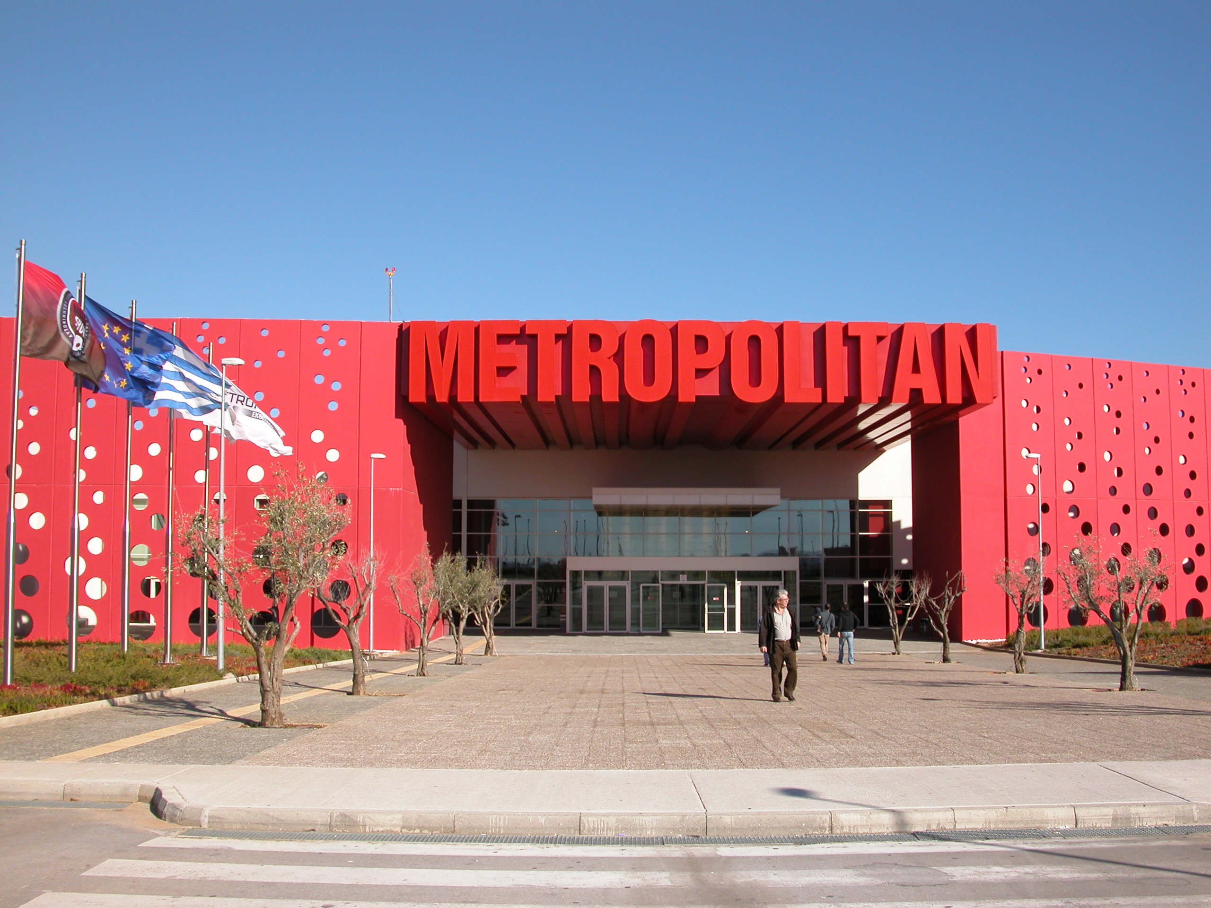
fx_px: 1224
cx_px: 606
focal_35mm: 35
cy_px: 454
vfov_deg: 40.7
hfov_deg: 52.6
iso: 100
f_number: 6.3
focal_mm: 8.9
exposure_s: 1/391
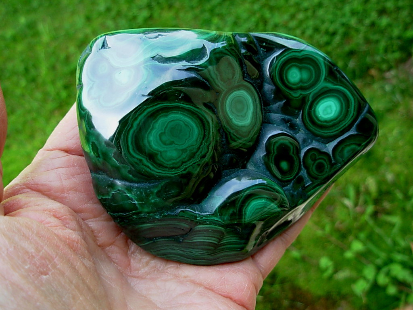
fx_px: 453
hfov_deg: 49.0
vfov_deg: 37.7
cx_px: 206
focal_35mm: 38
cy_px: 155
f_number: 2.9
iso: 50
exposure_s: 1/124
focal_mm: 6.3
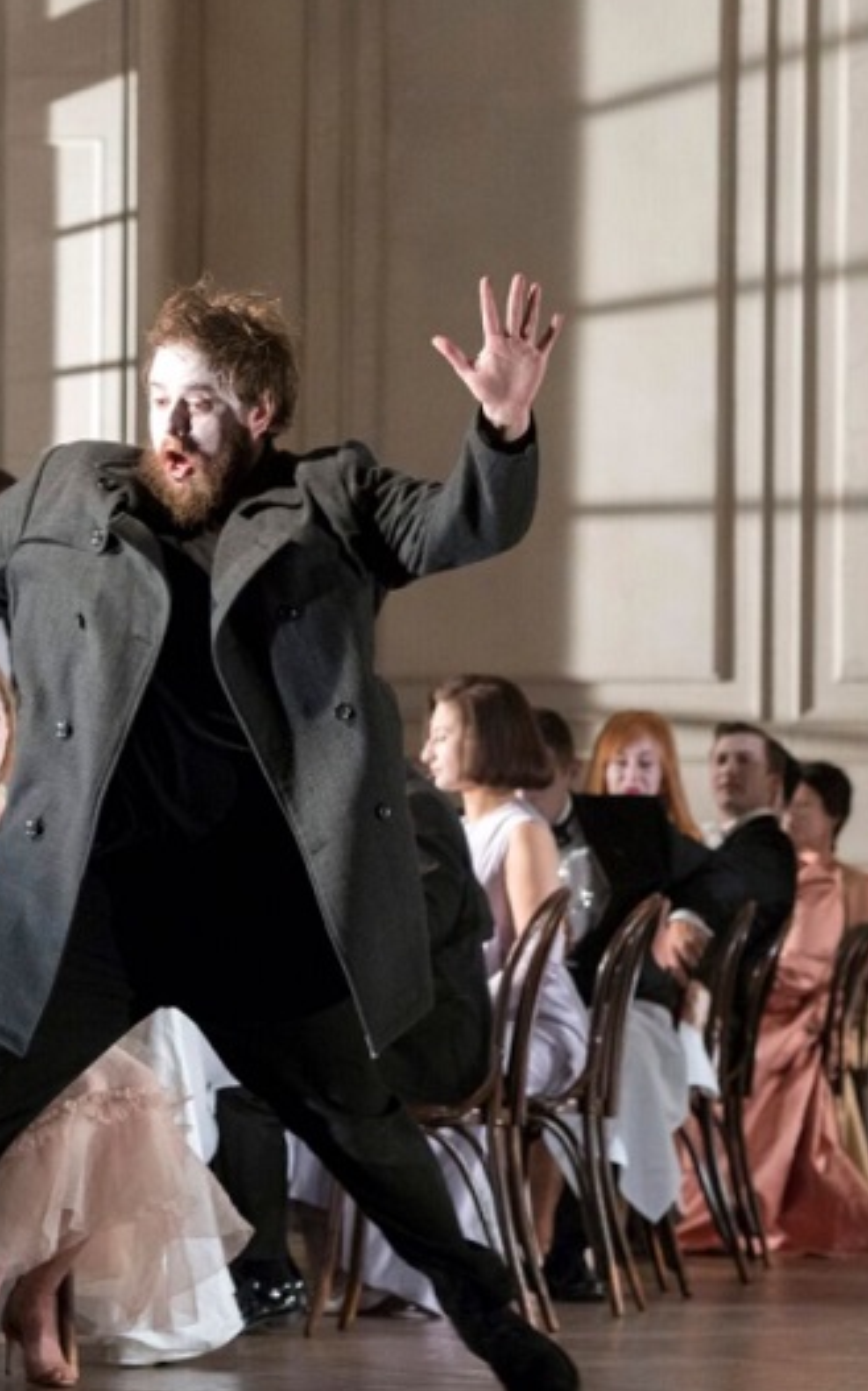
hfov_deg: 5.9
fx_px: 8409
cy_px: 651
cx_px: 346
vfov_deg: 9.5
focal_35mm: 222
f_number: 2
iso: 1250
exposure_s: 1/320
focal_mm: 90
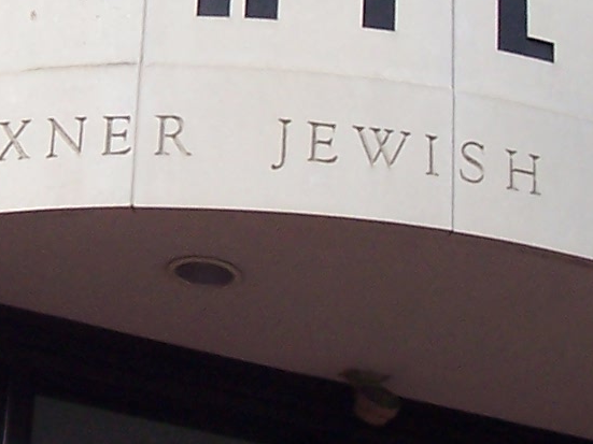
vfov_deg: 9.3
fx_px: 2706
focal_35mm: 158
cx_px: 104
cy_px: 31
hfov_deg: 12.4
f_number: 5.6
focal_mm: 5.6
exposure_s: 1/125
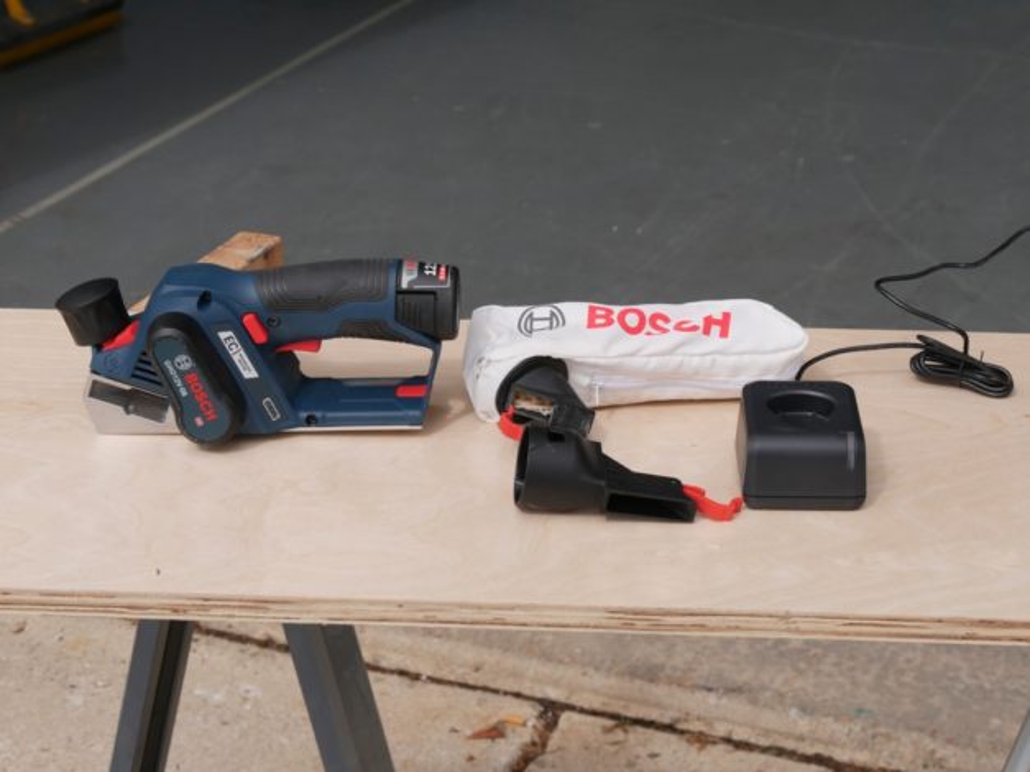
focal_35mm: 80
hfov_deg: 24.4
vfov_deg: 18.4
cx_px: 515
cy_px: 386
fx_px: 2380
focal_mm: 40
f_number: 8
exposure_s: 1/500
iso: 200
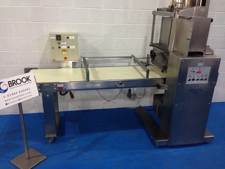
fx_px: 214
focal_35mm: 33
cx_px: 112
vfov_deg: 42.9
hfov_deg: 55.4
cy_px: 84
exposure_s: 1/17
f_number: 2.4
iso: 250
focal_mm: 4.12
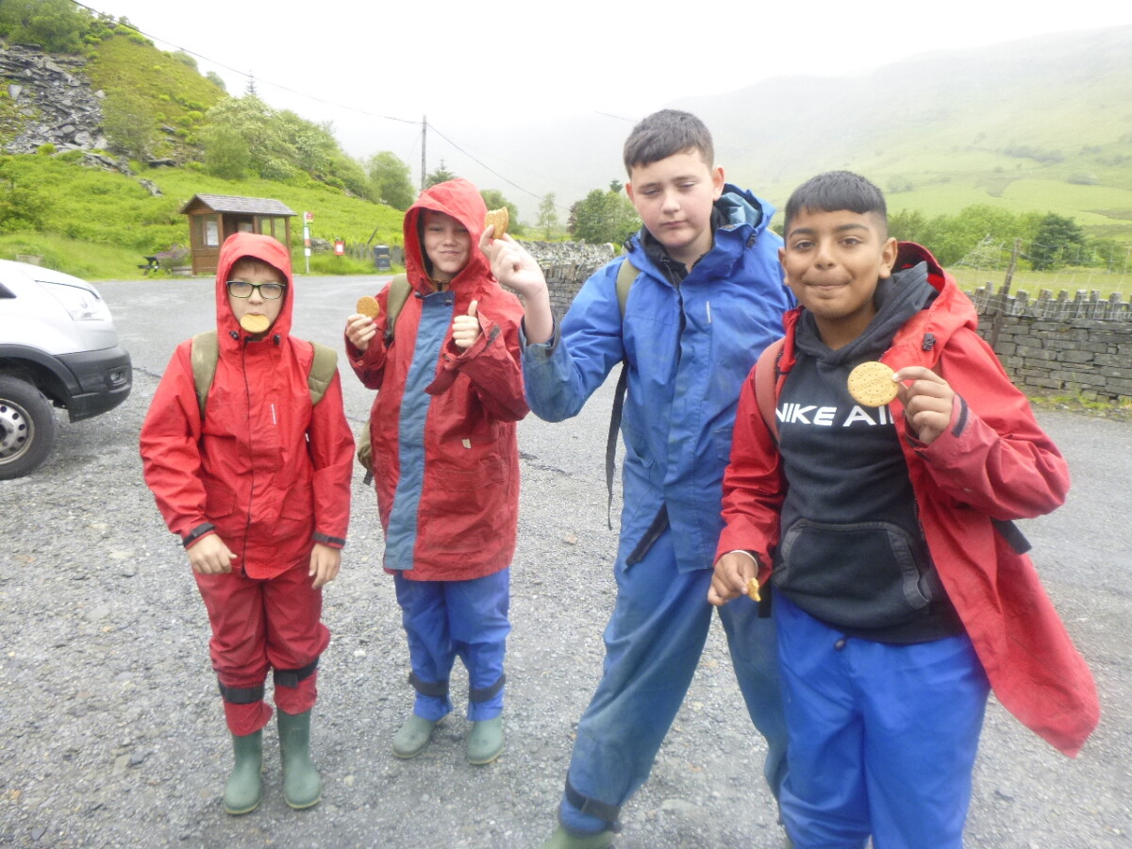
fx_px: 818
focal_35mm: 25
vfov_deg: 54.9
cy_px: 424
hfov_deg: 69.4
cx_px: 566
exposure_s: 1/125
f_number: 3.9
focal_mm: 4.5
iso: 100
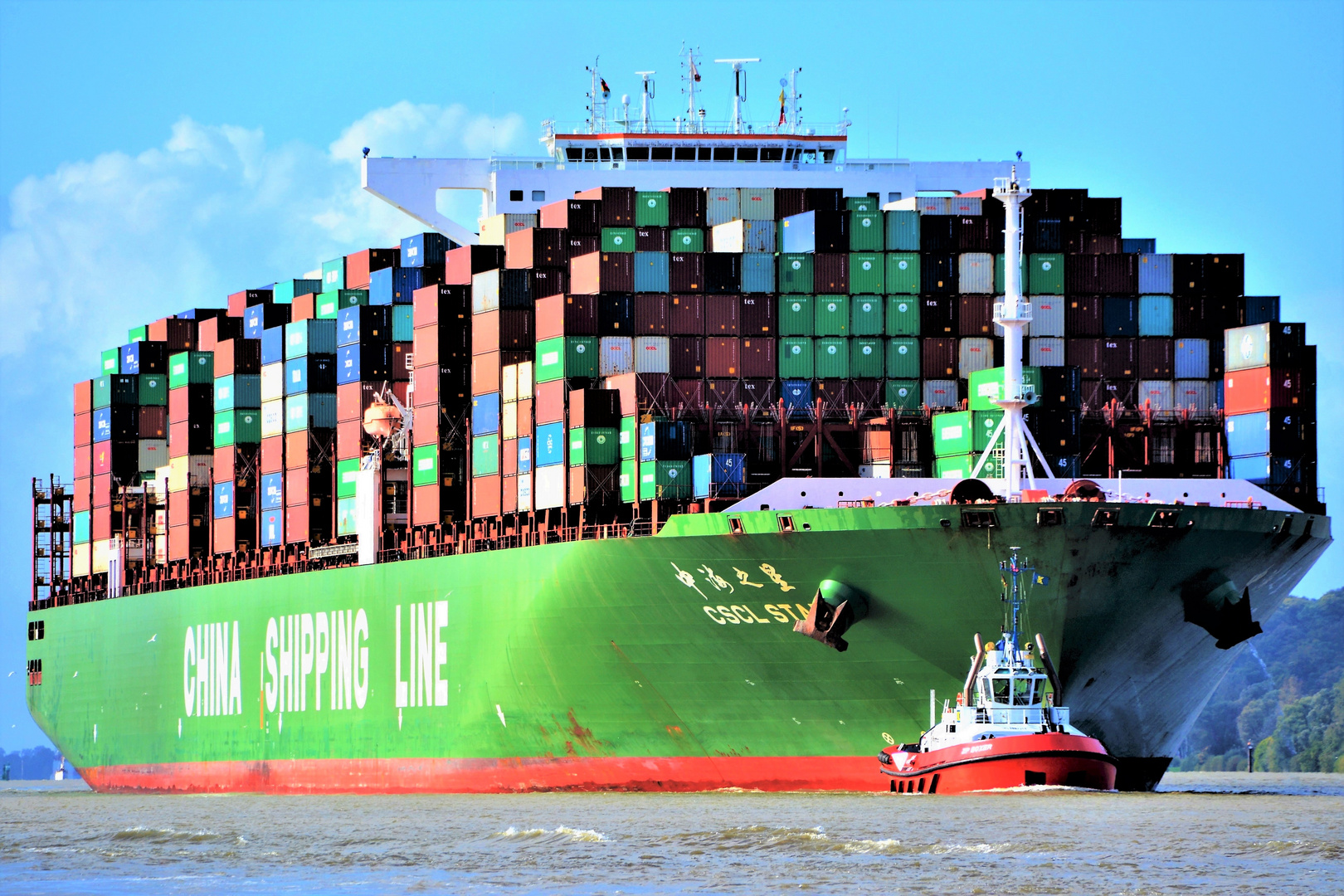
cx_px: 672
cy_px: 448
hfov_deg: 7.4
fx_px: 10359
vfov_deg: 5.0
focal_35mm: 278
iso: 200
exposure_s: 1/800
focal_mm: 185
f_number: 7.1
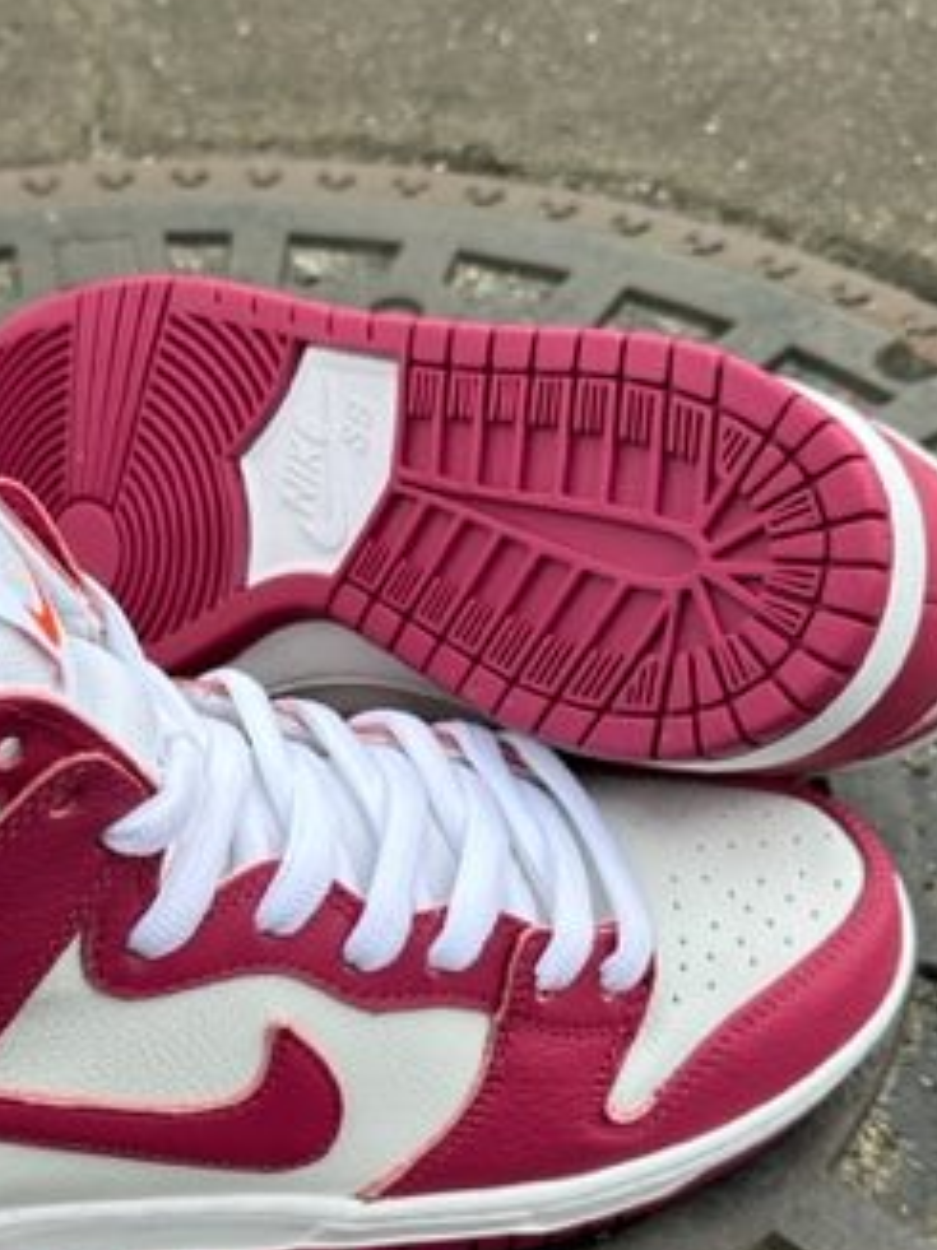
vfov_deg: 40.0
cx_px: 233
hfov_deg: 30.3
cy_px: 818
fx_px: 1697
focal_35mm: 47
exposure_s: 1/864
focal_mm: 6.86
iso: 80
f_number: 1.78
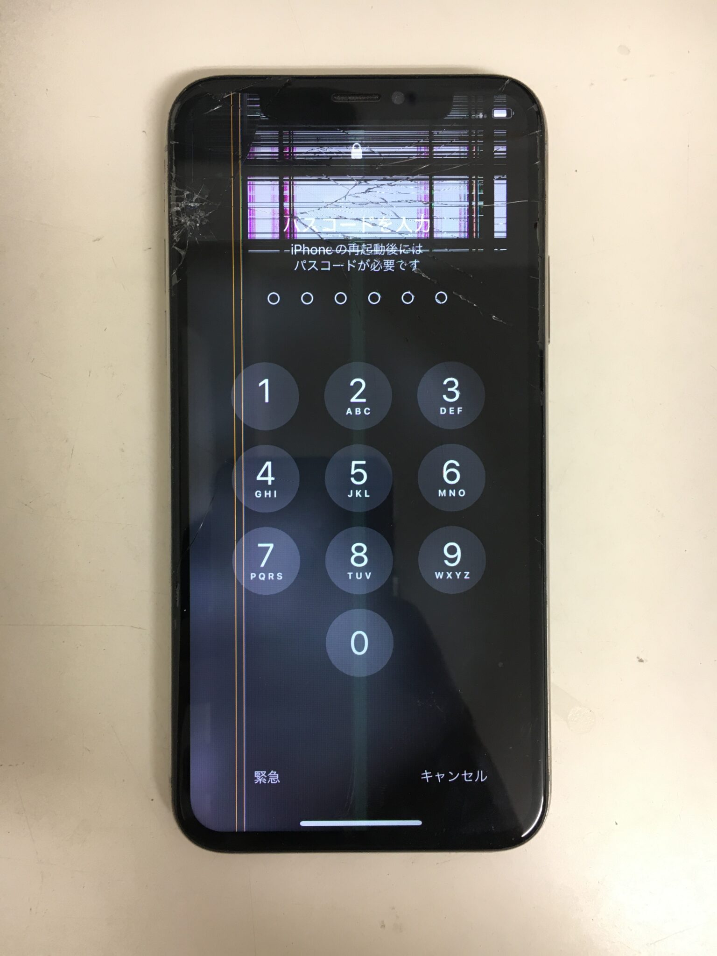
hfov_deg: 48.2
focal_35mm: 29
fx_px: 801
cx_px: 358
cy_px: 478
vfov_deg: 61.7
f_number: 2.2
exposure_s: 1/30
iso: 64
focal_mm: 4.15
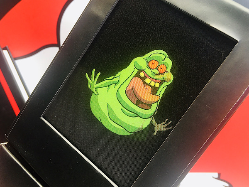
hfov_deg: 61.7
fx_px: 209
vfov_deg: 48.2
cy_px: 94
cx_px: 124
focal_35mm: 29
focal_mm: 4.15
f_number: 2.2
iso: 25
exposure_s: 1/50
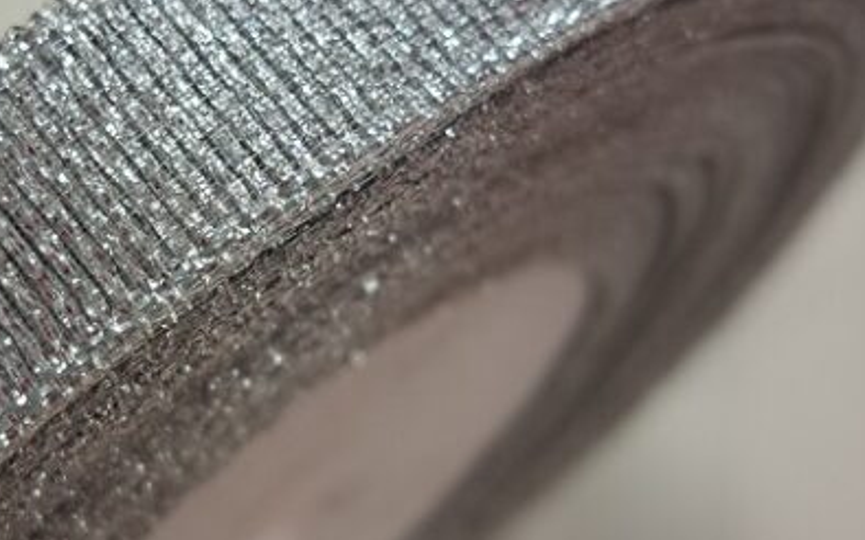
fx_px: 1744
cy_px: 302
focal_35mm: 74
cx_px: 206
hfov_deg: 27.4
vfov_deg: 17.6
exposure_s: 1/50
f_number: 1.8
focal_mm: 5.23
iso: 100
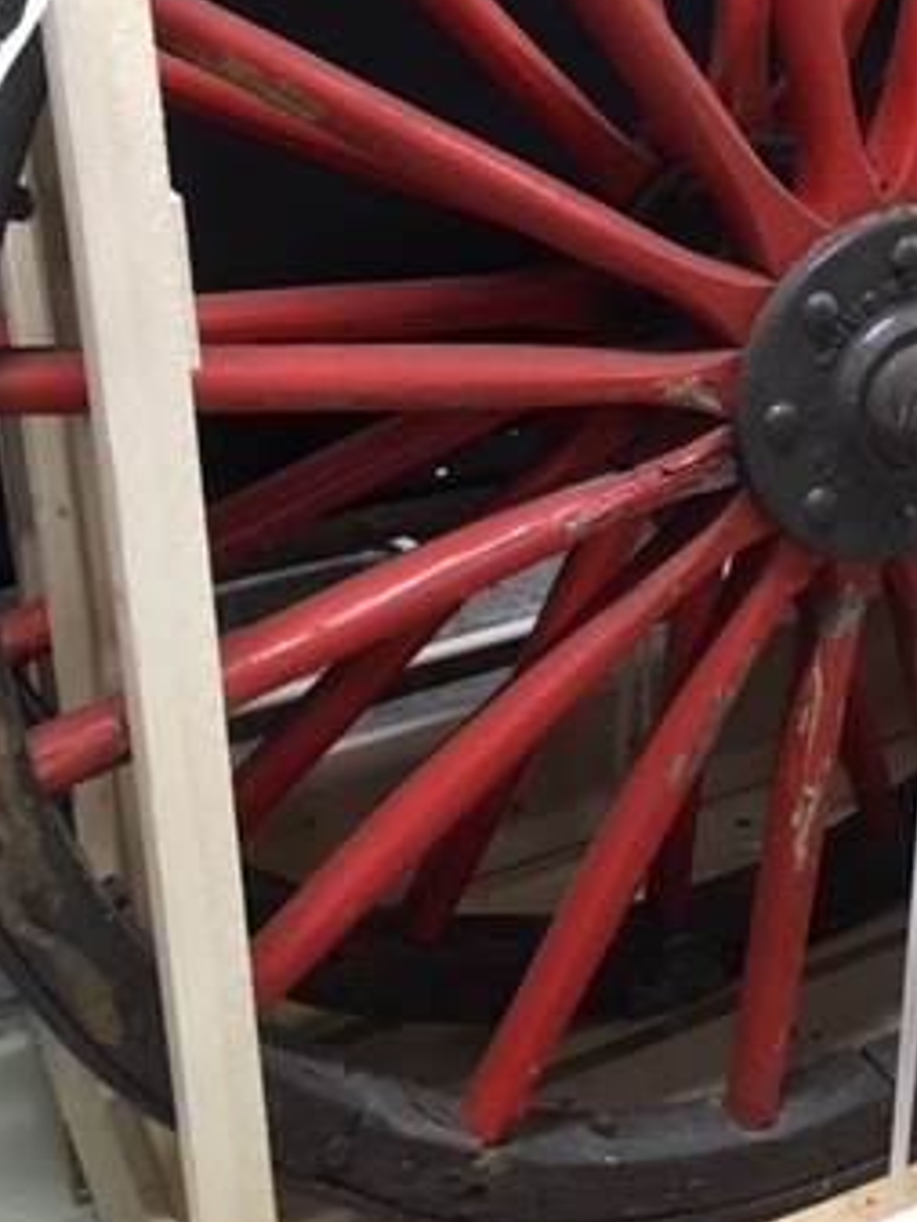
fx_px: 1941
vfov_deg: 34.4
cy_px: 348
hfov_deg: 26.2
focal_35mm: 55
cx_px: 692
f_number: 2.2
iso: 200
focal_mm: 4.15
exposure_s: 1/20
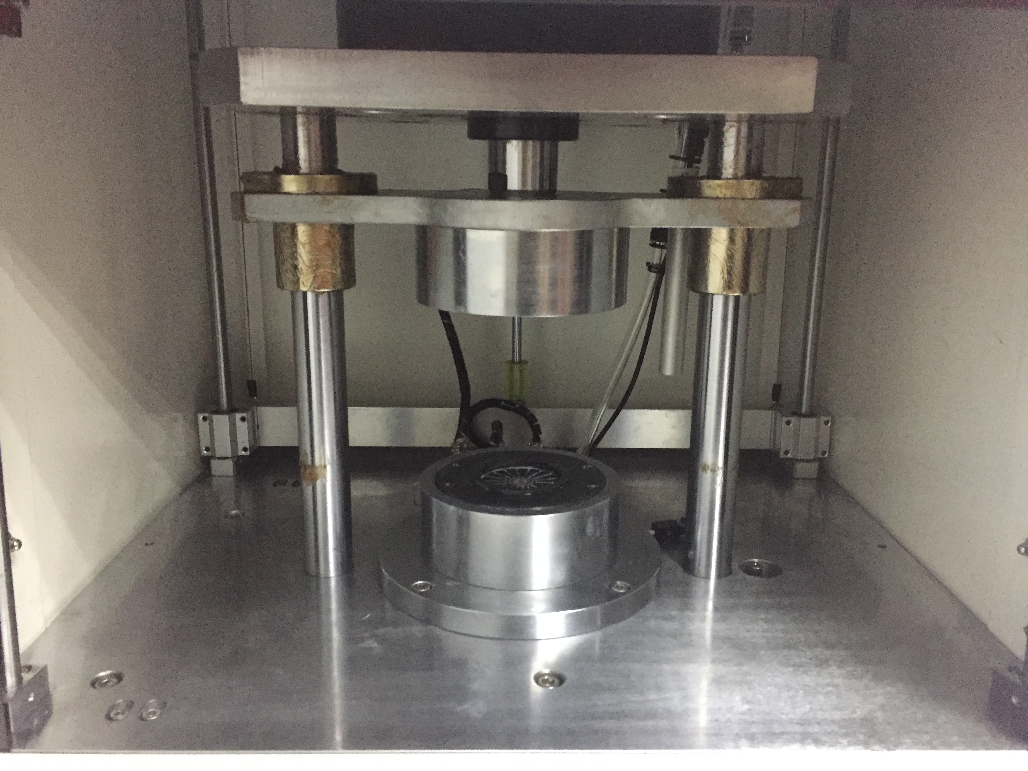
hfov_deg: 61.7
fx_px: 861
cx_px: 514
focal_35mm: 29
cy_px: 386
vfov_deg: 48.2
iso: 400
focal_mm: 4.15
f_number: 2.2
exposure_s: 1/17
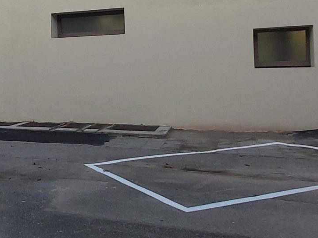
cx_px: 20
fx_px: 395
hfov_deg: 39.9
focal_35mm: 43
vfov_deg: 32.9
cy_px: 55
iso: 40
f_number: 2.2
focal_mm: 1.42
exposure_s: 1/100
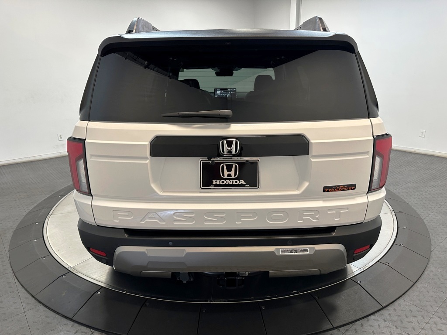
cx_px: 224
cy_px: 168
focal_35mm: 24
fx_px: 310
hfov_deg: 71.6
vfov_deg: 56.8
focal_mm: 6.86
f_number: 1.78
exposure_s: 1/60
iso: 250
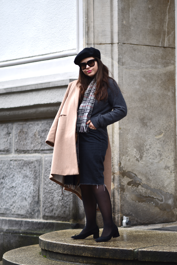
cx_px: 88
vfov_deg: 16.1
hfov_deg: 10.8
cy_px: 132
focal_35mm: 128
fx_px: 940
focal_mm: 85
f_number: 1.8
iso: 100
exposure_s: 1/250
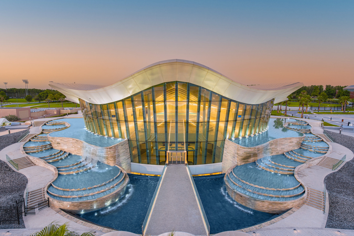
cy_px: 118
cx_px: 177
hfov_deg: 84.0
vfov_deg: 61.9
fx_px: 197
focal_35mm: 20
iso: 100
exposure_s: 1/4
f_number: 7.1
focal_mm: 20
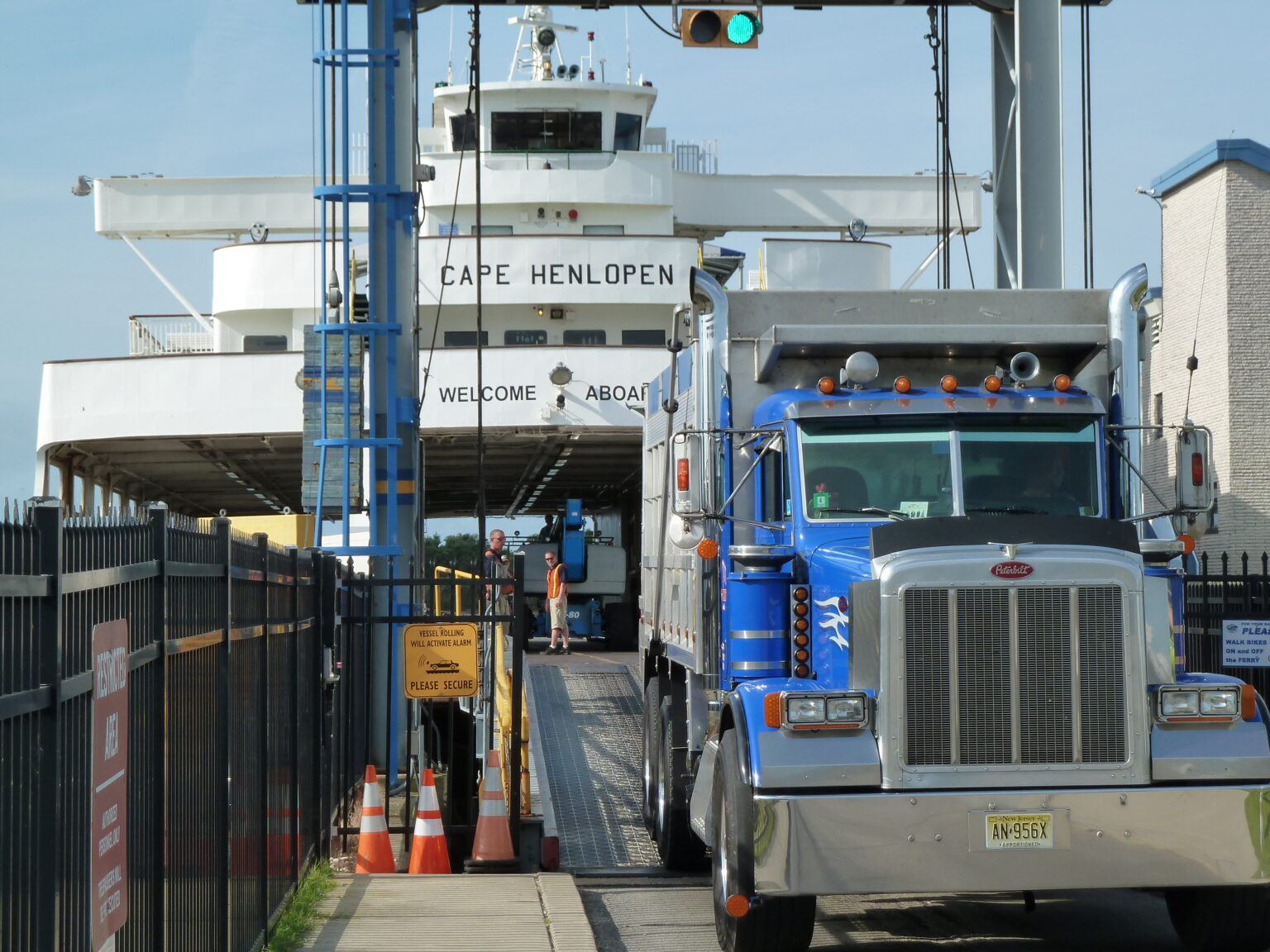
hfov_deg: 21.8
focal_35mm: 90
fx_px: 3302
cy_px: 476
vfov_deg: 16.4
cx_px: 635
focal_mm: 14.7
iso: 125
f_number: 4.3
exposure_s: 1/500
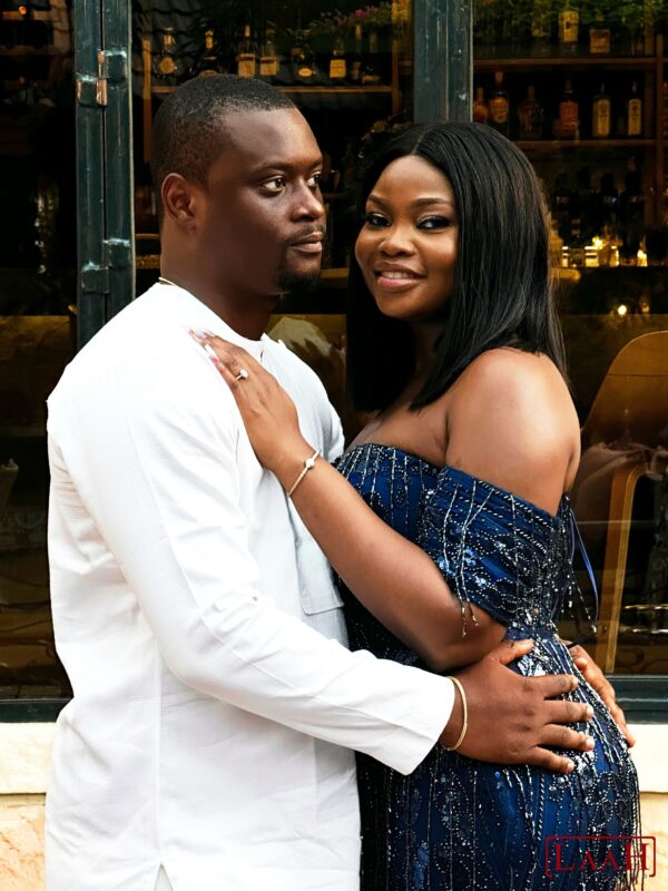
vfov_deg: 25.3
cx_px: 334
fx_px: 1981
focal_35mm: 77
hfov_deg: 19.1
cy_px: 446
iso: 500
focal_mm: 9
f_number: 2.8
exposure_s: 1/50
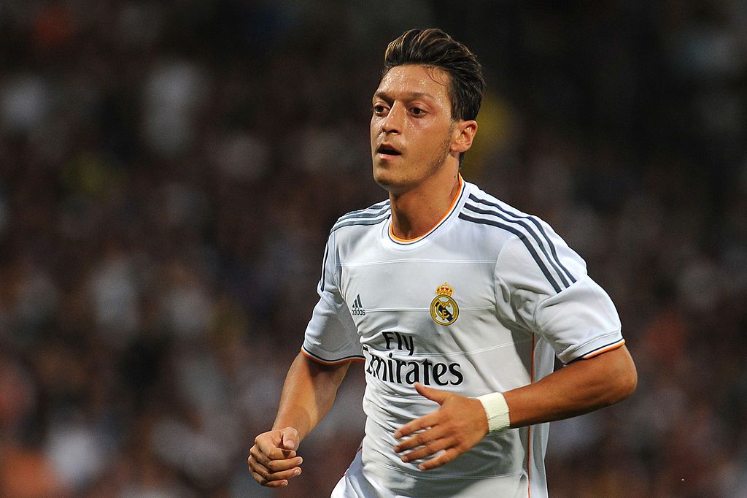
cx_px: 374
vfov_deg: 3.3
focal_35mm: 420
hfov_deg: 4.9
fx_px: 8712
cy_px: 249
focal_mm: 420
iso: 1600
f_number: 4
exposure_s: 1/640
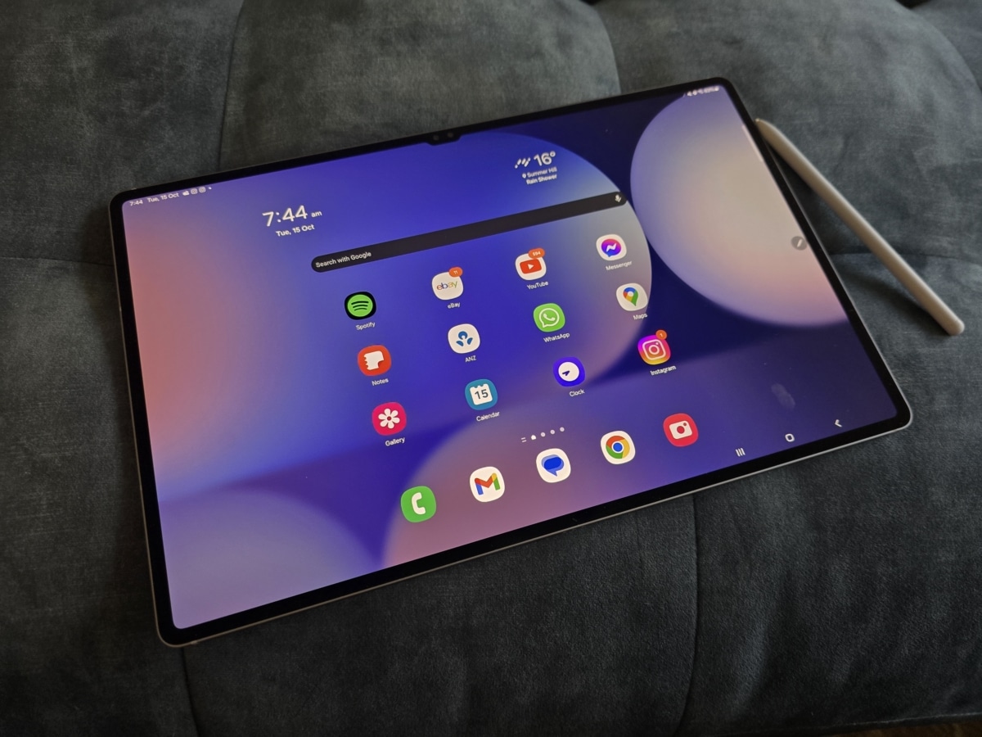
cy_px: 368
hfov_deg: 73.9
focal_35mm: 23
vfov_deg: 58.9
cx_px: 491
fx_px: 652
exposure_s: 1/60
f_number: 1.7
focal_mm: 6.3
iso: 320
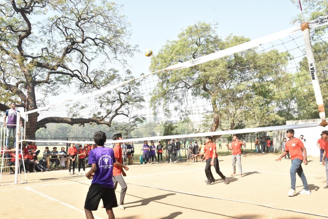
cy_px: 110
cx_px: 164
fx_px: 287
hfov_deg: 59.5
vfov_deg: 41.7
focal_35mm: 32
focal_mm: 21
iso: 400
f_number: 11
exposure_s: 1/160
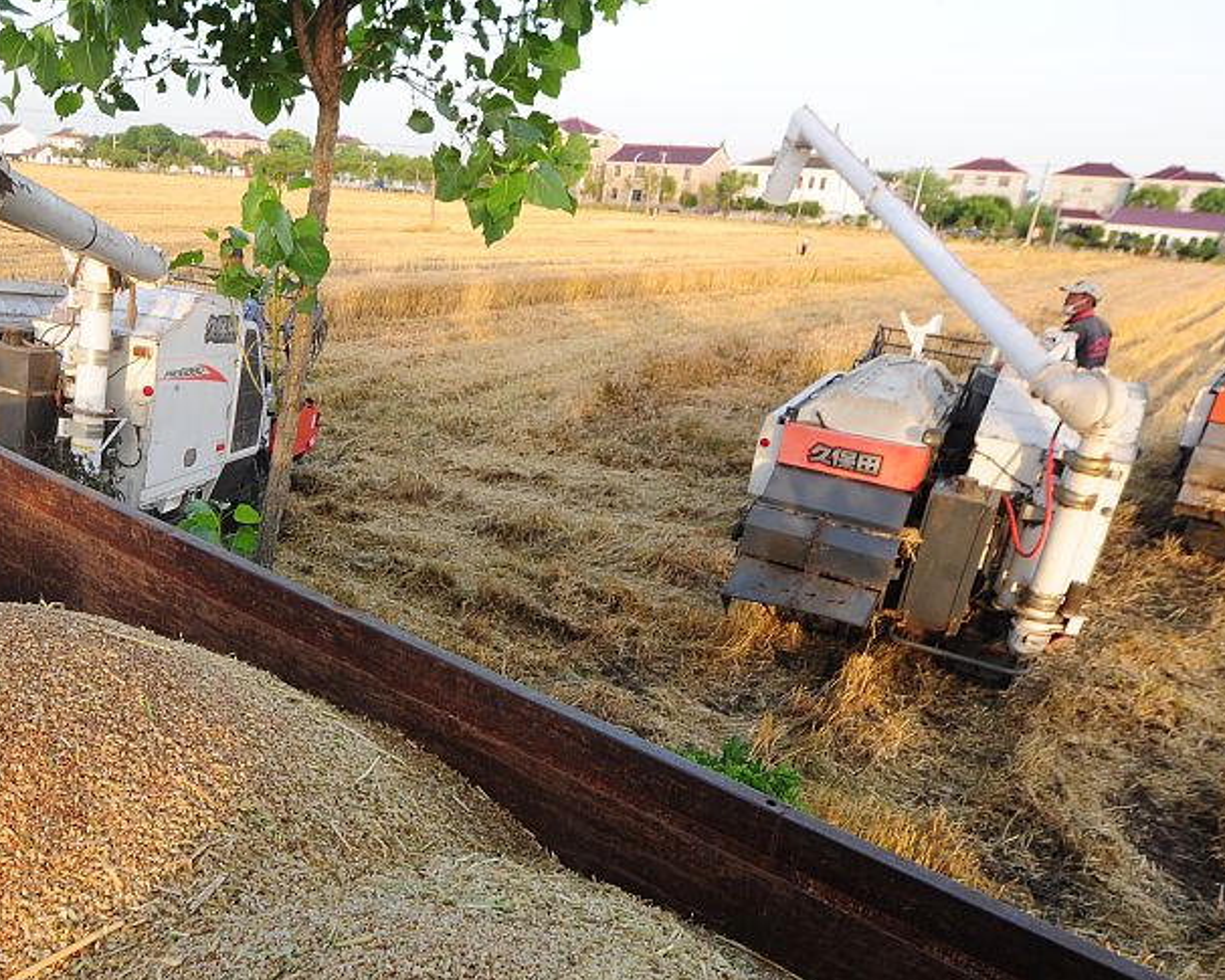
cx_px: 382
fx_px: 943
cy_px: 574
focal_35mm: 26
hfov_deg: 63.9
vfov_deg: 54.7
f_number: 7.1
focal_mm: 14
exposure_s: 1/80
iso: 250
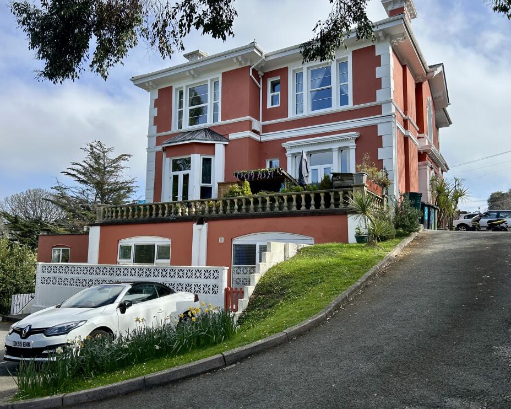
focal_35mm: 28
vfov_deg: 51.5
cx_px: 254
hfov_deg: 62.2
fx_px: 423
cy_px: 202
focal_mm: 5.7
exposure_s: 1/2353
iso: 50
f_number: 1.5
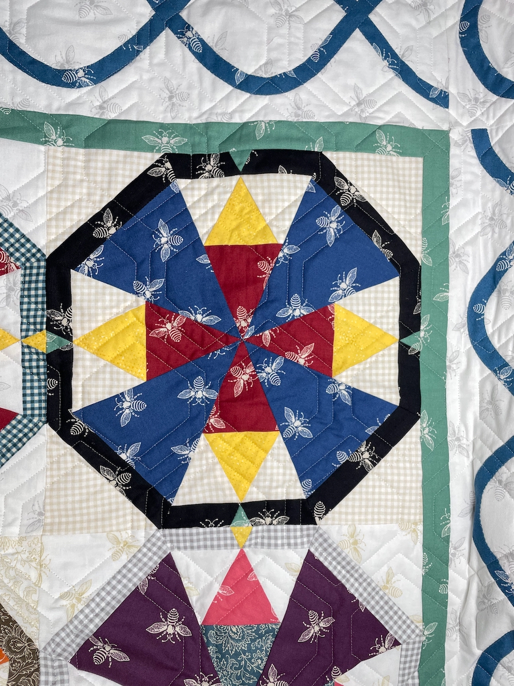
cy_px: 343
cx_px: 257
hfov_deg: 53.1
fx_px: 515
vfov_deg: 67.3
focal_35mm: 26
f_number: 1.6
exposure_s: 1/121
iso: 125
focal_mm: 4.2
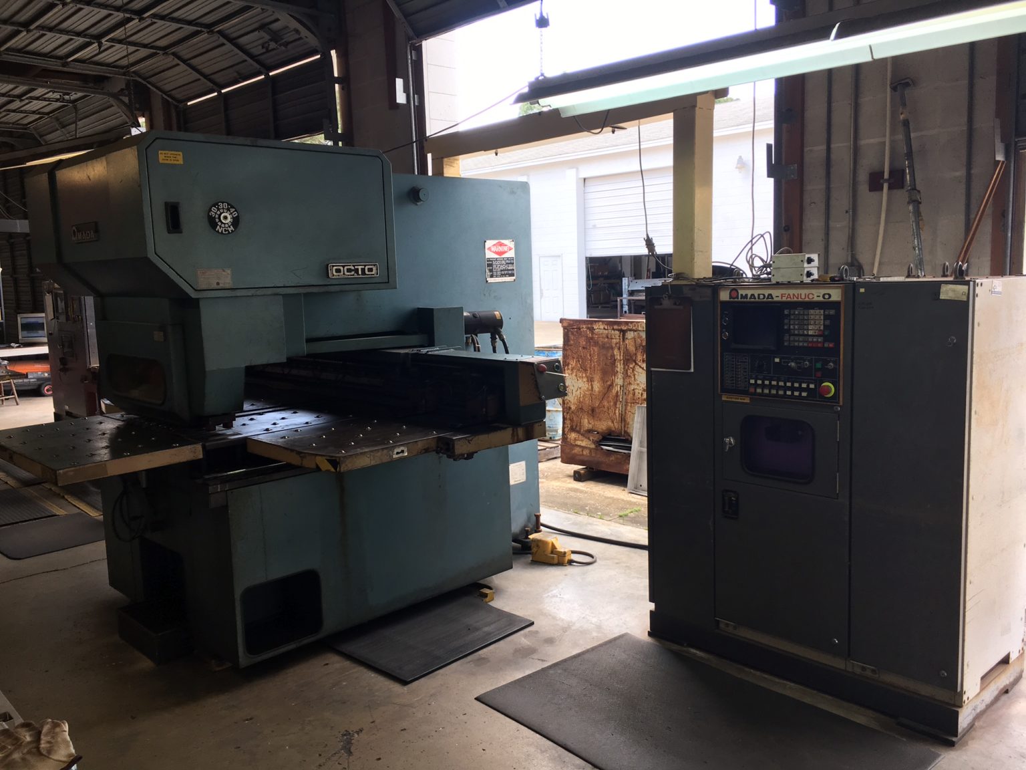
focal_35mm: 29
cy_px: 385
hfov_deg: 61.7
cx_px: 513
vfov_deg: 48.2
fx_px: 860
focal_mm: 4.15
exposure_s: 1/120
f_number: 2.2
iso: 25
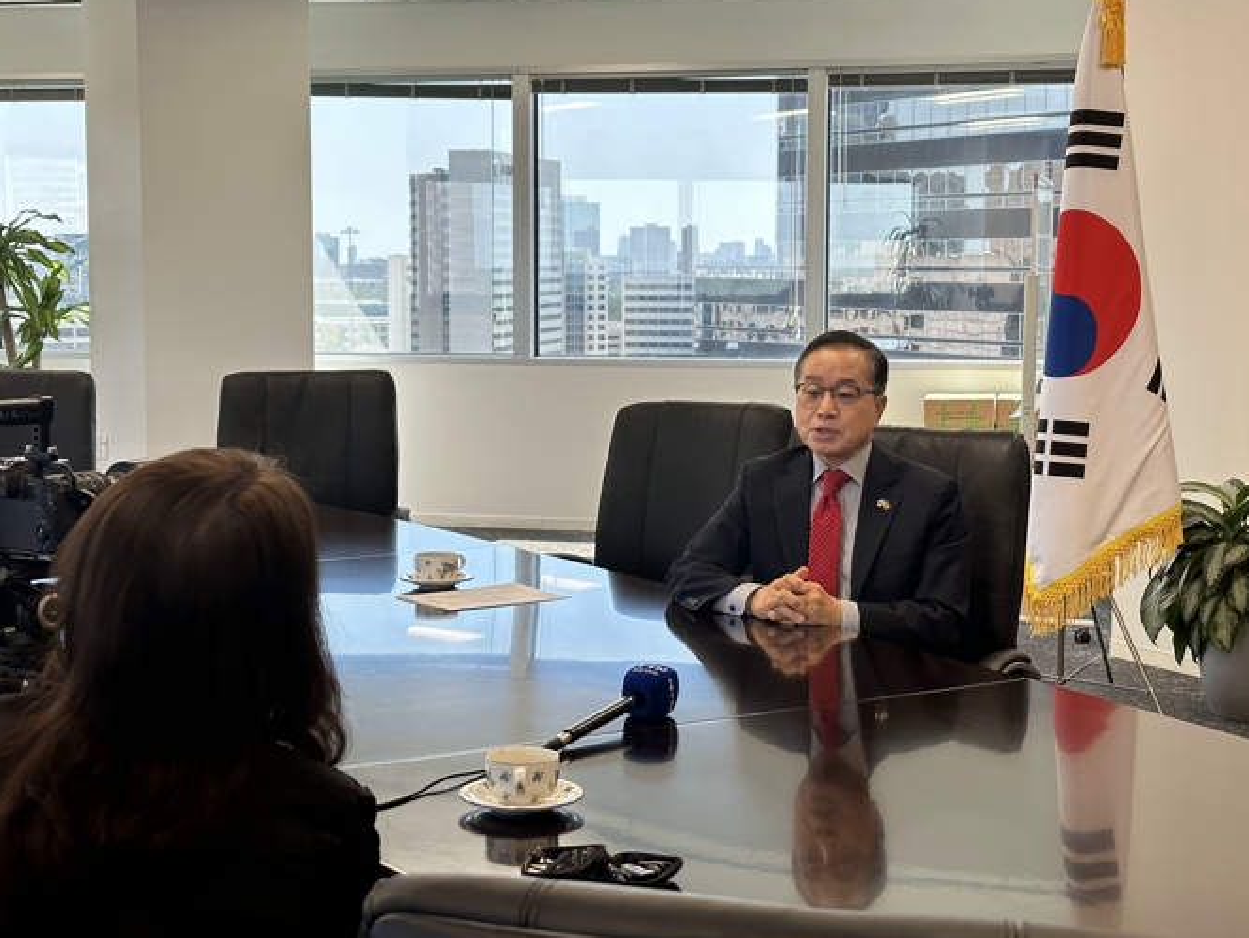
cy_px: 404
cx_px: 632
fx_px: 2093
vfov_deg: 25.2
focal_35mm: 58
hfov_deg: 33.2
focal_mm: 6.86
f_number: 1.78
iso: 50
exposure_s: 1/145
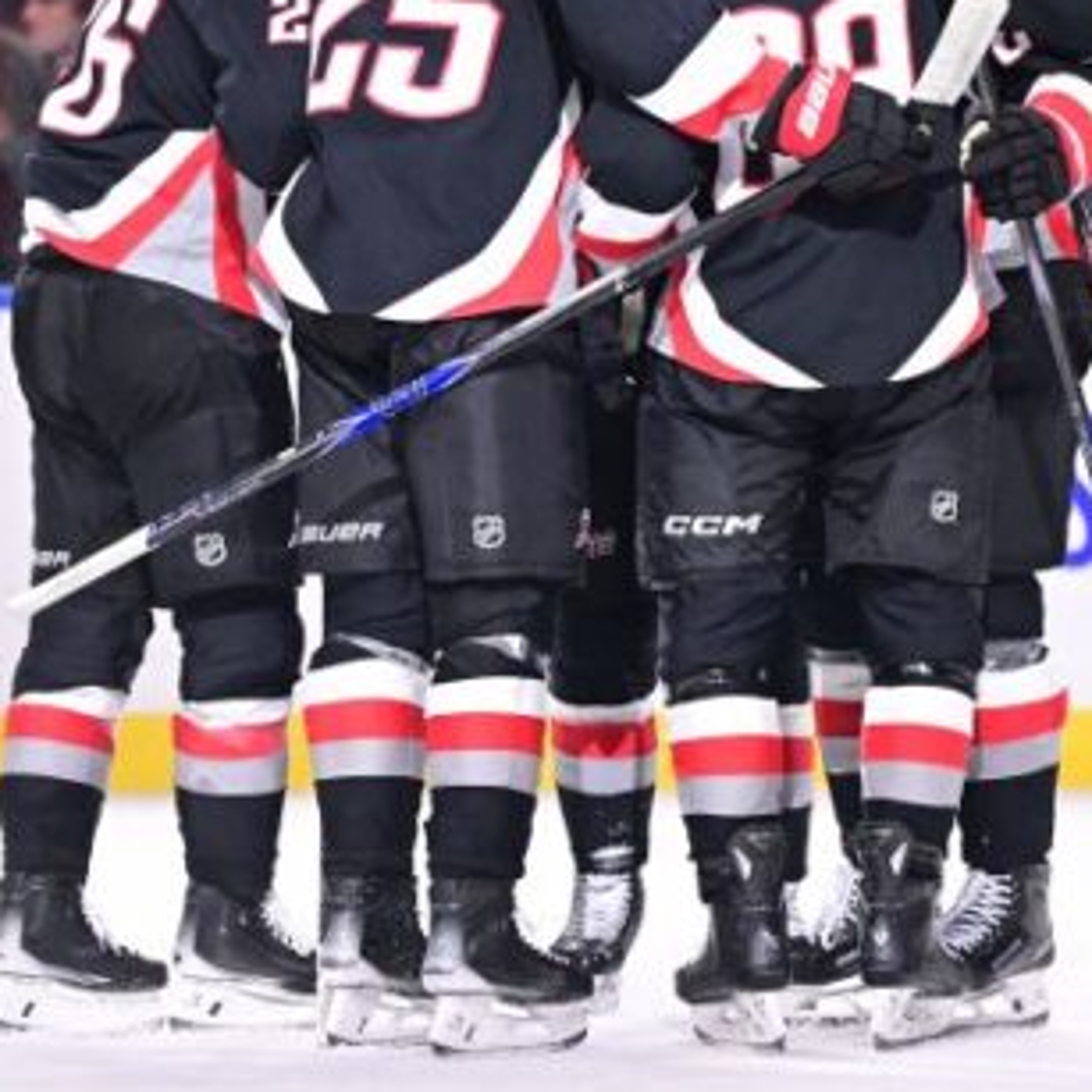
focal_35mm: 351
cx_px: 622
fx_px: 12527
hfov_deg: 5.0
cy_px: 334
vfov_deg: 5.0
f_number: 2.8
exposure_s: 1/2000
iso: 3200
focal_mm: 165
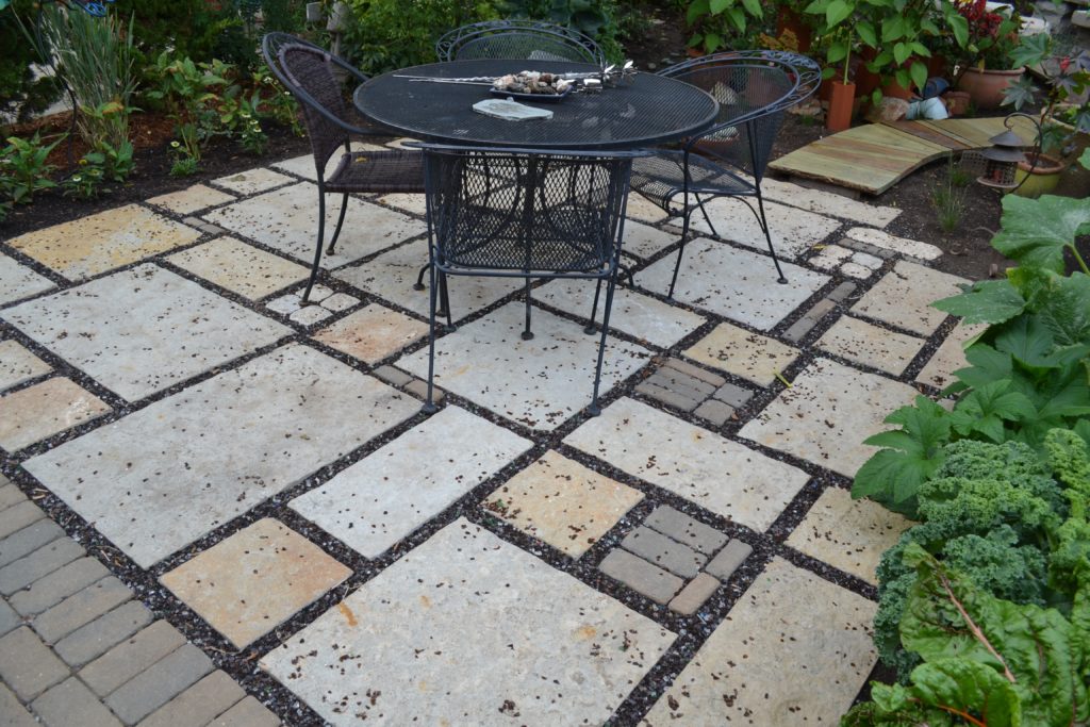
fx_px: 818
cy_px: 364
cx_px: 545
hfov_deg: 67.4
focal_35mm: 27
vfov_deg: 47.9
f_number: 5.6
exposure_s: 1/125
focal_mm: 18
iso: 110
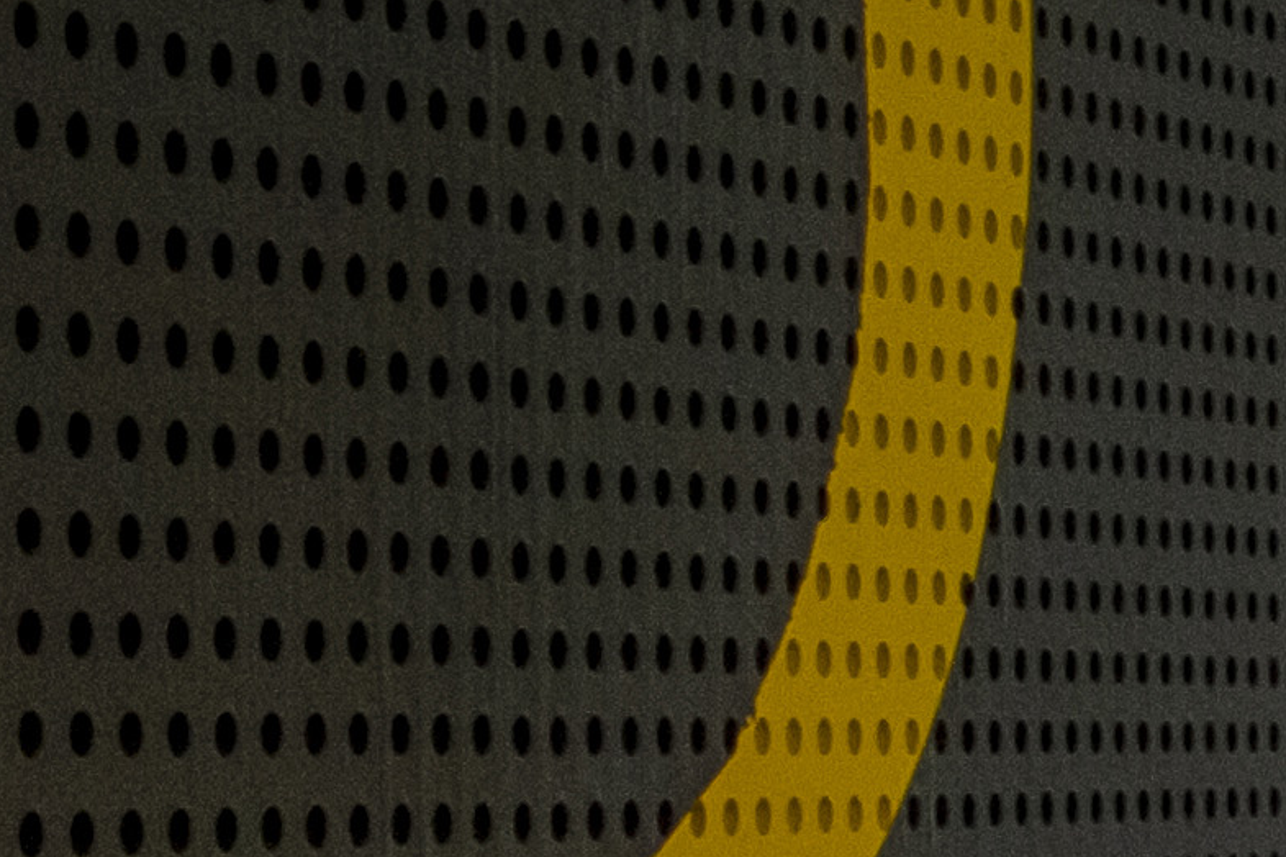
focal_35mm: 167
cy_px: 770
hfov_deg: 9.4
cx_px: 3951
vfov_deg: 8.2
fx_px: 5964
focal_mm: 14
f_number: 7.1
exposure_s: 1/30
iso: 160
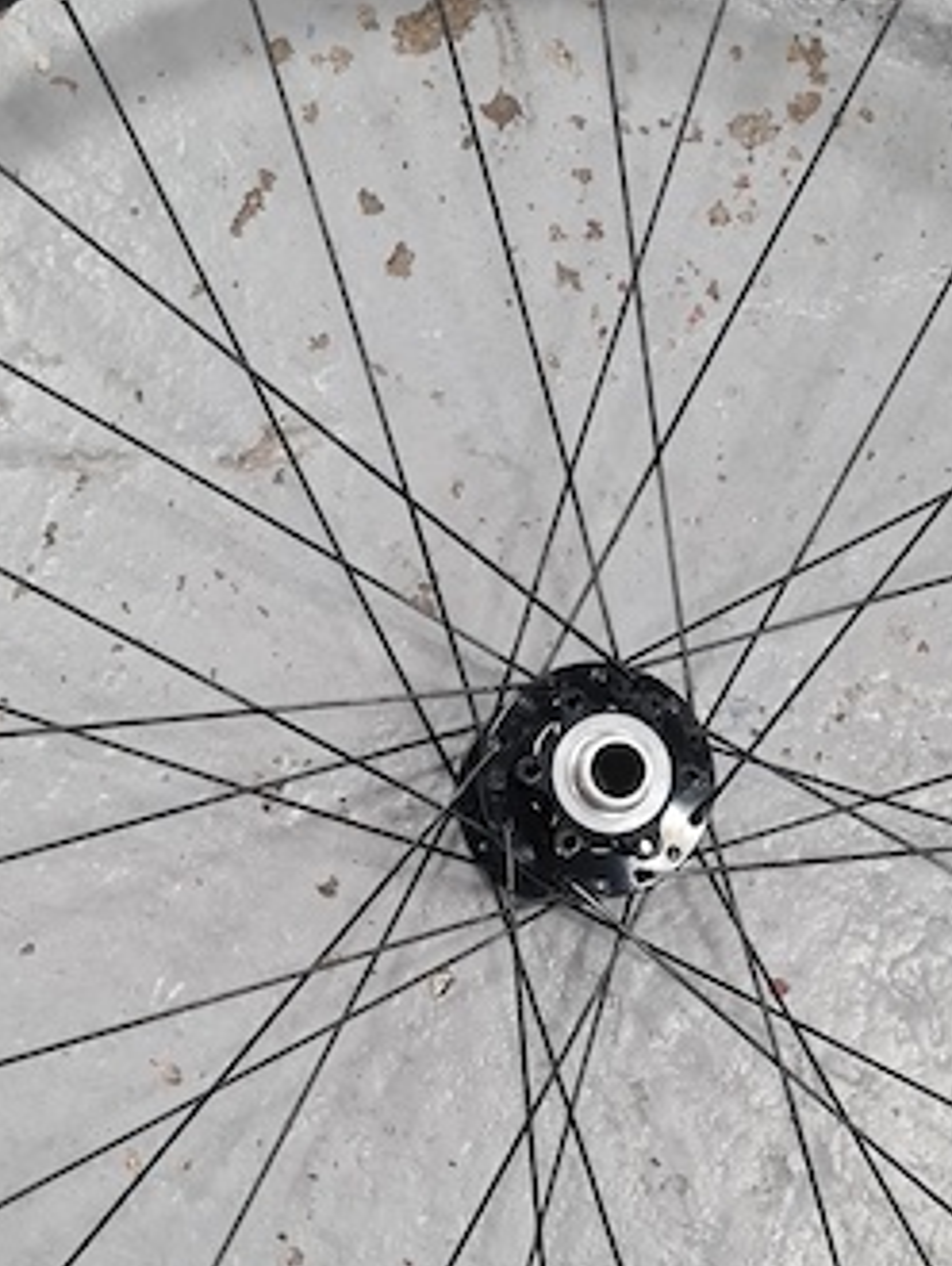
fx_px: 2307
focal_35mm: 63
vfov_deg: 30.5
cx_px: 526
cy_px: 829
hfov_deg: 23.3
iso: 320
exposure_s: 1/100
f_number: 1.8
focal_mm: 5.4
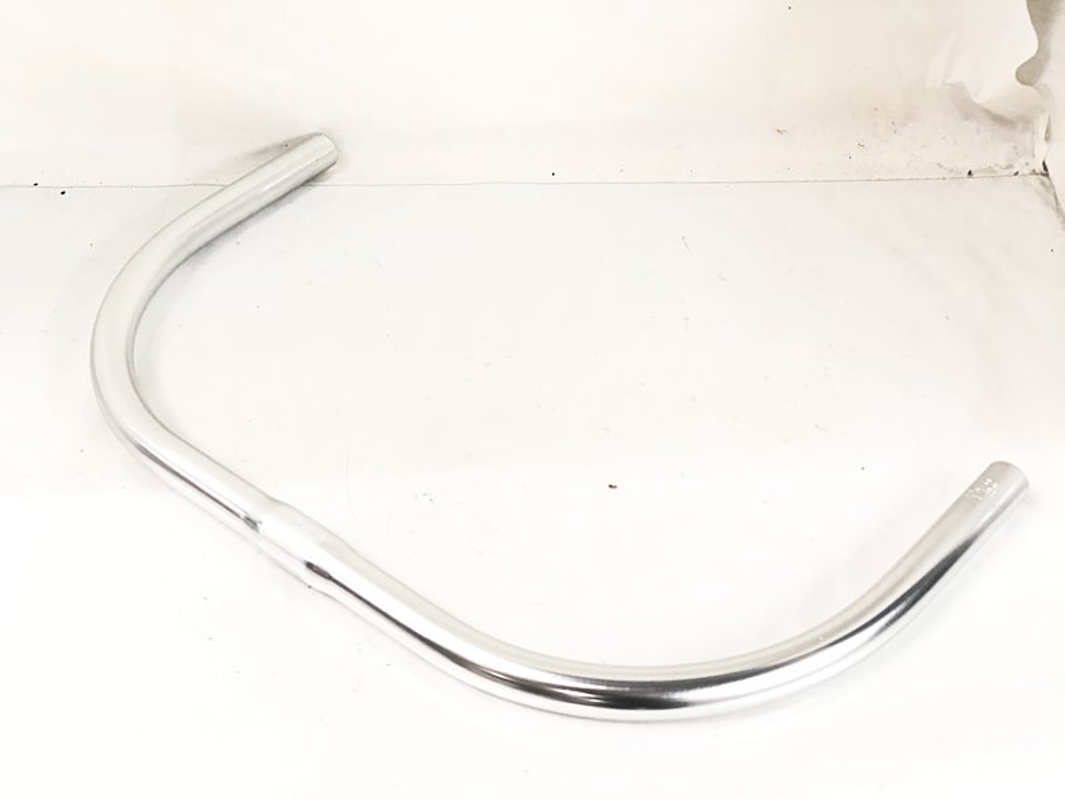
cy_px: 400
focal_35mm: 52
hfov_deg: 36.8
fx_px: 1600
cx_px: 532
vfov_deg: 28.0
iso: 100
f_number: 2.4
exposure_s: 1/50
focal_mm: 6
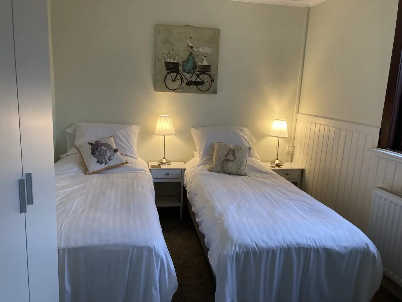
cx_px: 201
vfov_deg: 49.7
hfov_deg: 63.4
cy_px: 151
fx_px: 325
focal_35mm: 28
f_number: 1.8
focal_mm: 3.99
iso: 64
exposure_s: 1/50
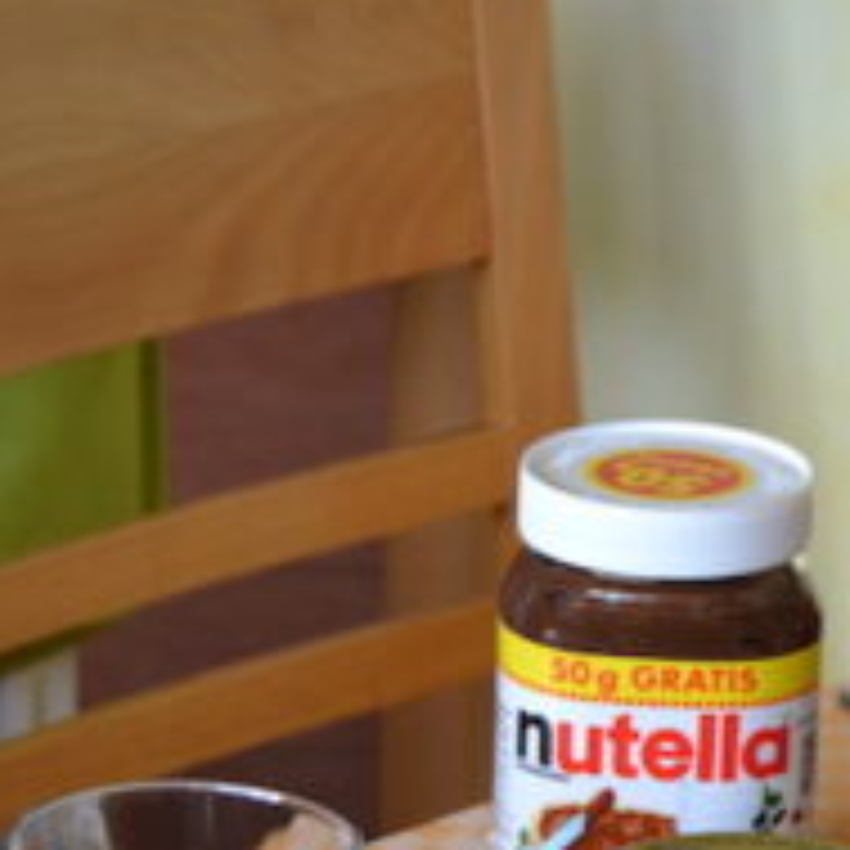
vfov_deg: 8.4
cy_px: 810
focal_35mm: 207
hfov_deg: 8.4
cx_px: 783
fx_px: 5751
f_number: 5
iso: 400
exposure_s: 1/60
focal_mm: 40
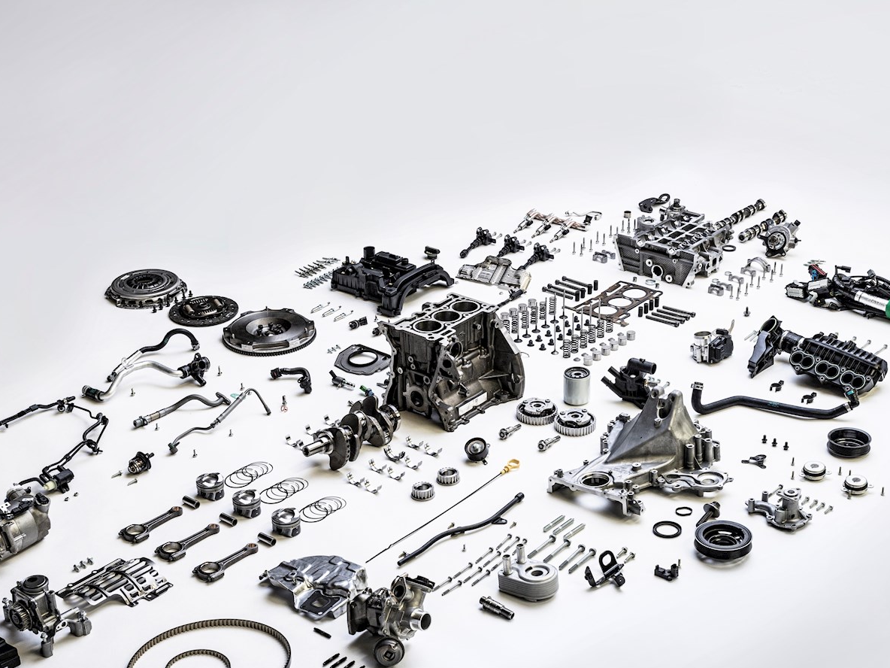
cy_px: 465
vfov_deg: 22.5
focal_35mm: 65
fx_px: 1671
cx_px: 381
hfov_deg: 29.8
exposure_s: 1/13
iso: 320
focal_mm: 40
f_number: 10
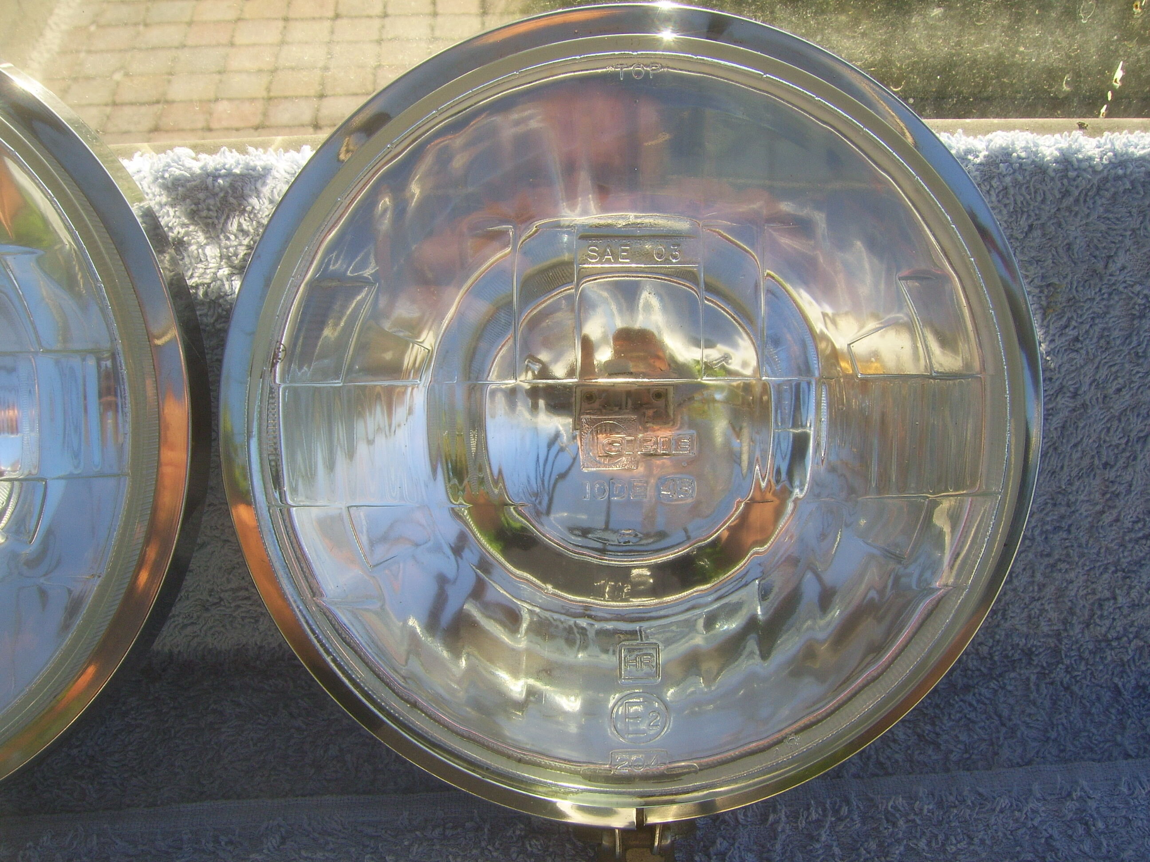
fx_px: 1262
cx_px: 575
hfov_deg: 49.0
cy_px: 431
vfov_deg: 37.7
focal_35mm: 38
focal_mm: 7.8
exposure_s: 1/100
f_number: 6.4
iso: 50
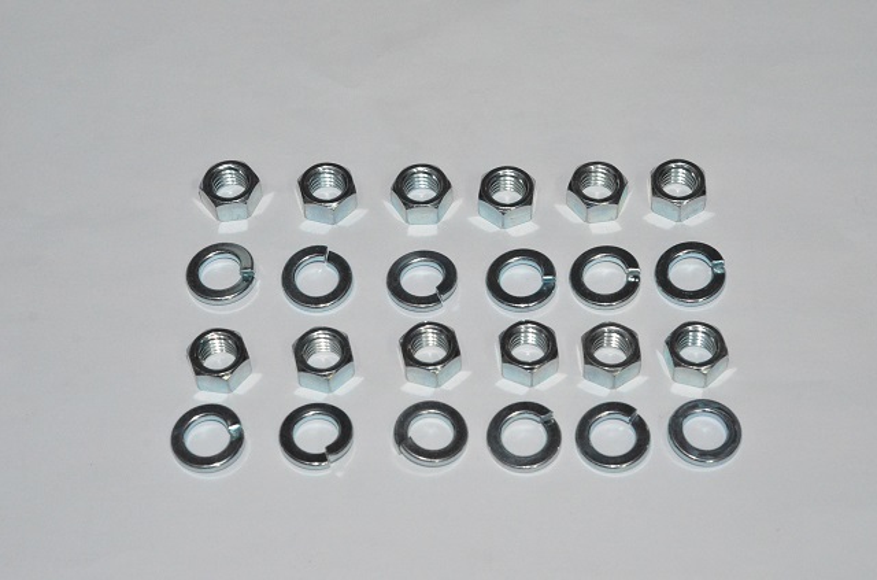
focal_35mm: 75
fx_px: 1822
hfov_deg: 27.1
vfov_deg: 18.1
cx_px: 438
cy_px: 290
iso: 6400
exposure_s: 1/250
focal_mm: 50
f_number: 8
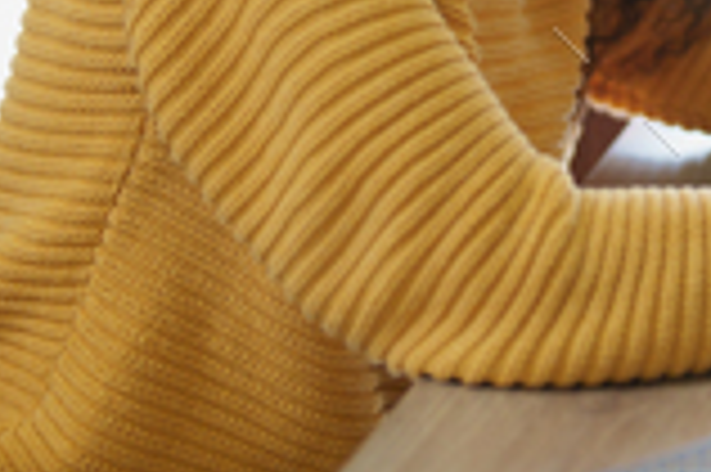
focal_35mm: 187
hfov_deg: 10.8
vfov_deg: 7.3
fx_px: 3689
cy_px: -106
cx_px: 864
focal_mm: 50
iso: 160
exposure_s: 1/250
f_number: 1.2
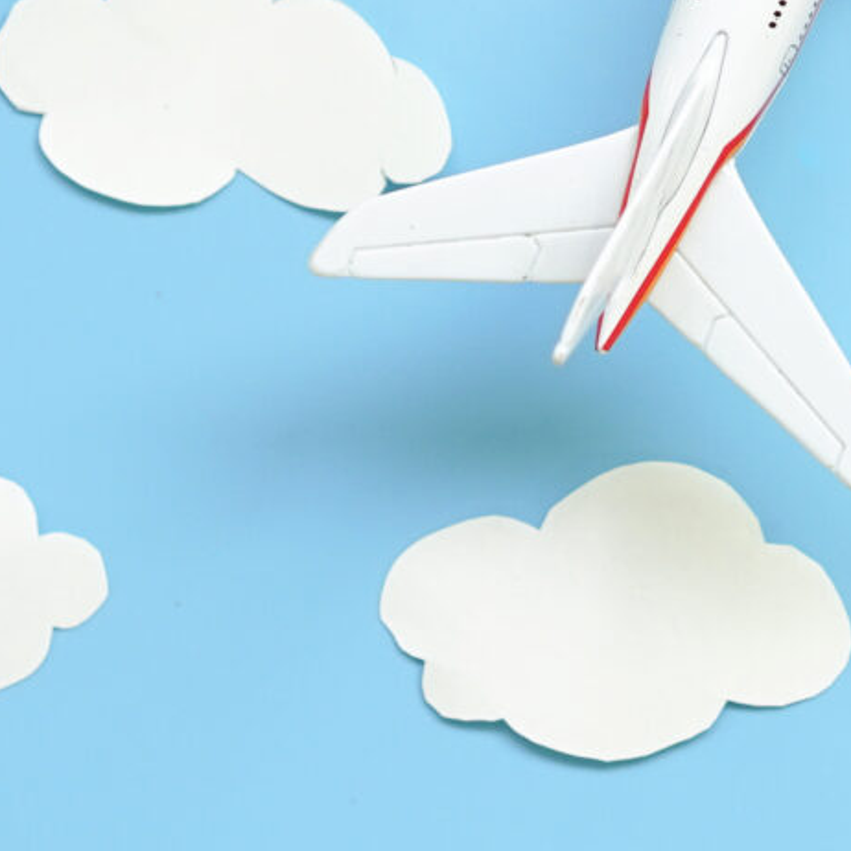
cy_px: -156
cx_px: 1439
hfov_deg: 6.6
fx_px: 7204
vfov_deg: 6.7
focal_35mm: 259
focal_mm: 55
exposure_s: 1/200
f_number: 3.5
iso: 400
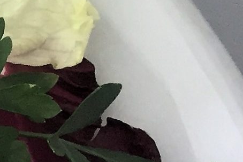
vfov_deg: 7.6
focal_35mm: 170
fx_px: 1148
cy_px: 362
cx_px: -390
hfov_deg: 10.1
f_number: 2.2
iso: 100
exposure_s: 1/33
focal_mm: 4.15
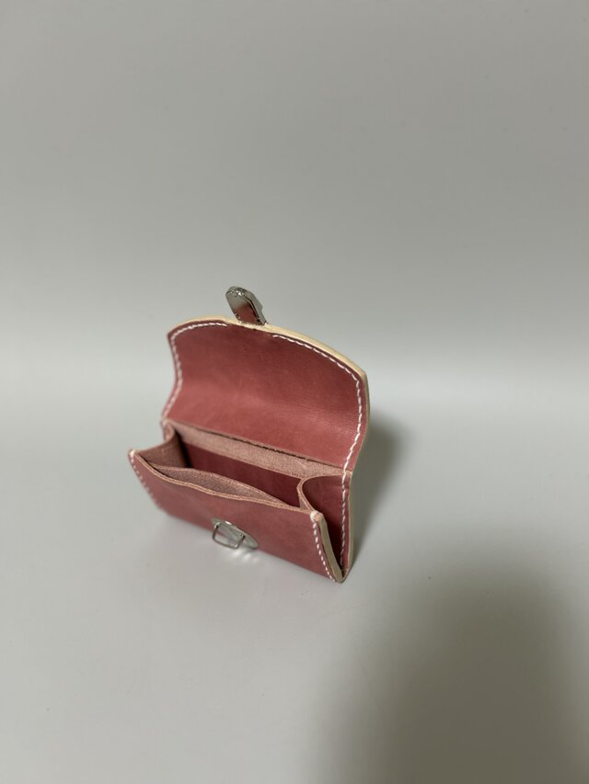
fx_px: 590
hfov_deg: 53.1
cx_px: 294
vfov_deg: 67.3
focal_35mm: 26
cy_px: 392
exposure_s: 1/50
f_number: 1.5
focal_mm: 5.7
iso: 125
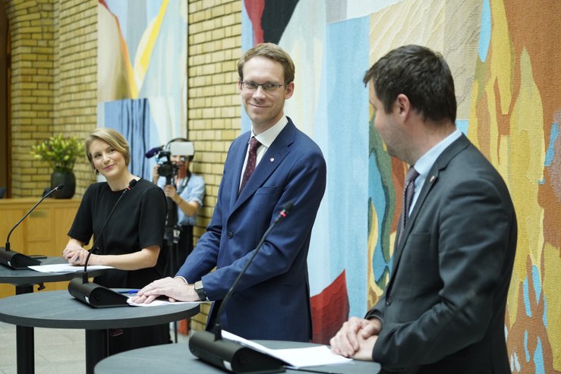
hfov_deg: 28.4
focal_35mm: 71
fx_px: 1107
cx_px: 278
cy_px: 185
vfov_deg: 19.2
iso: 1600
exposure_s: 1/250
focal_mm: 70
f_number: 4
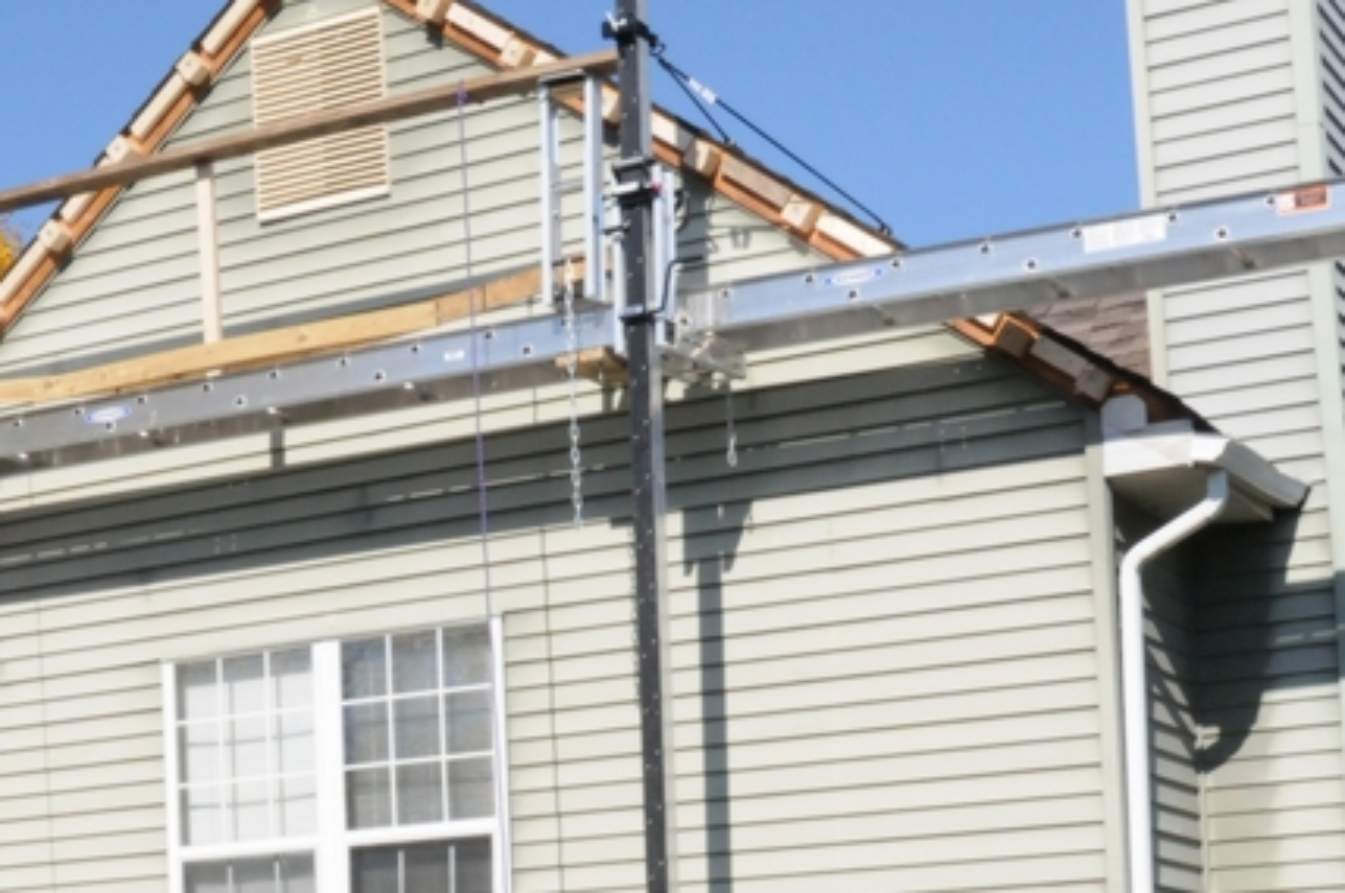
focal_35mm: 75
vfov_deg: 17.6
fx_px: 2799
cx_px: 382
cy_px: 968
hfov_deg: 26.8
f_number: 16
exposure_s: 1/1000
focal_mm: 20
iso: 1250
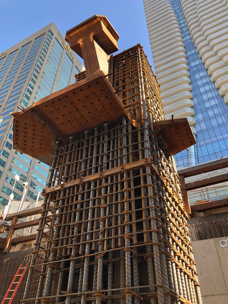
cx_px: 114
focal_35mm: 28
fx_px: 246
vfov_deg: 63.4
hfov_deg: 49.7
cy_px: 152
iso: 20
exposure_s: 1/145
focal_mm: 3.99
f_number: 1.8
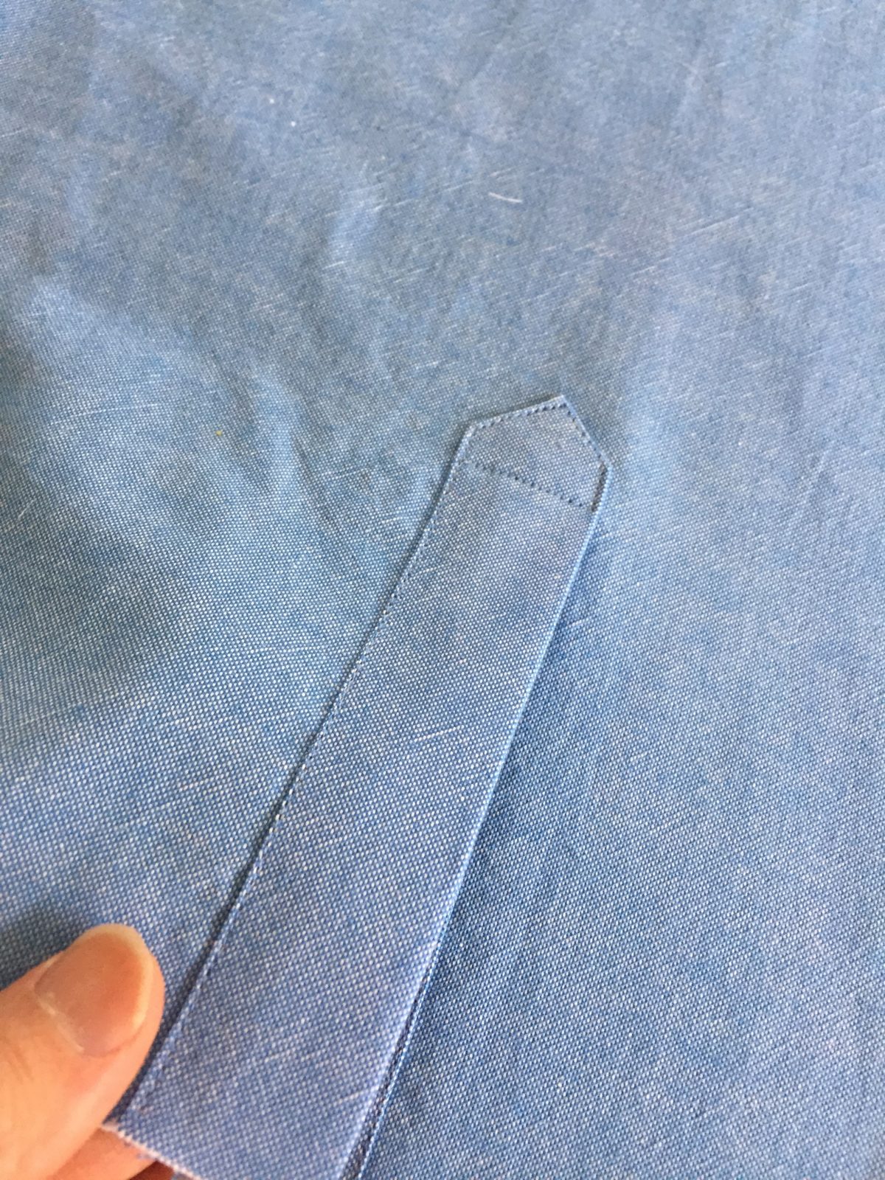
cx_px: 442
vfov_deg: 61.7
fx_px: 989
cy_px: 590
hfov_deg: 48.2
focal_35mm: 29
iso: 50
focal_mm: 4.15
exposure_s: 1/30
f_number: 2.2
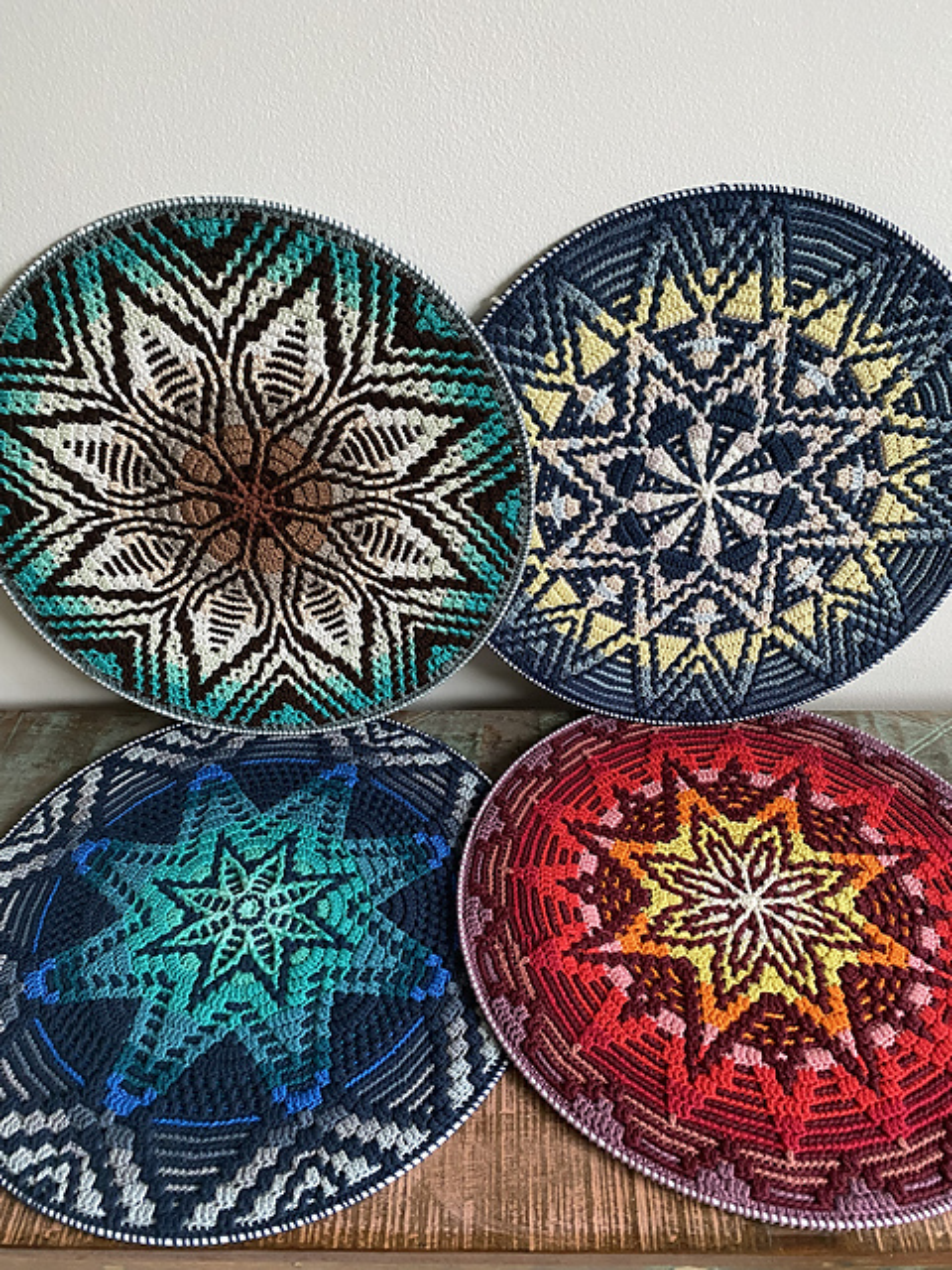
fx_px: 953
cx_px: 476
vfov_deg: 67.3
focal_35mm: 26
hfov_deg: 53.1
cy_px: 635
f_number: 1.8
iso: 400
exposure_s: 1/33
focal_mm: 4.25
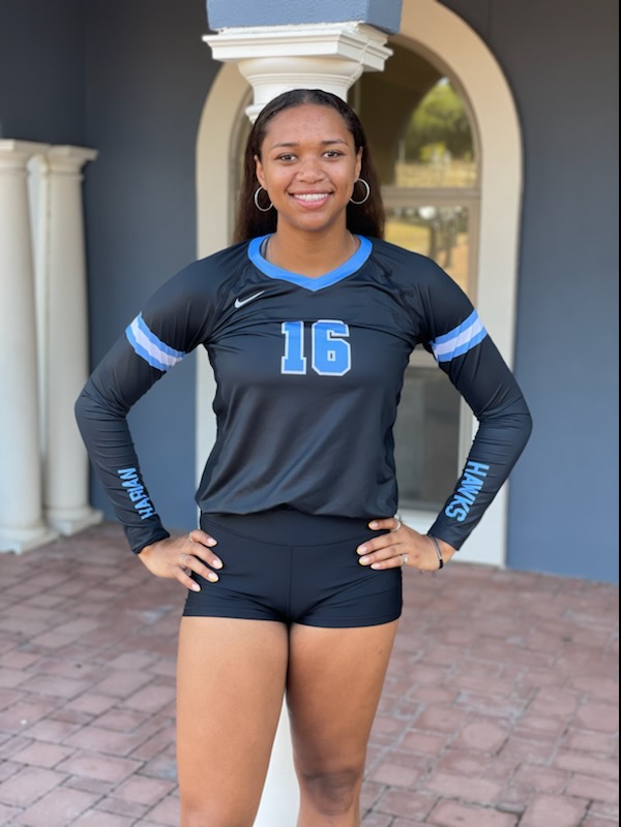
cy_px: 414
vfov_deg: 36.8
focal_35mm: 52
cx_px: 310
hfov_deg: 28.0
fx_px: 1244
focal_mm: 6
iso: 50
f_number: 2
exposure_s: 1/122
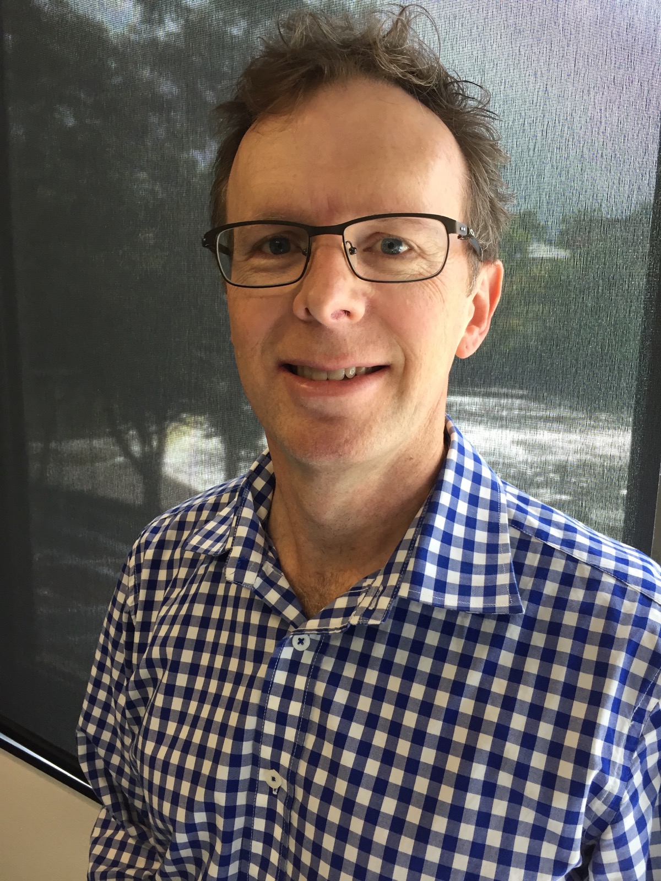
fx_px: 738
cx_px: 330
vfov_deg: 61.7
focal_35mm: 29
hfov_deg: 48.2
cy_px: 440
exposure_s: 1/33
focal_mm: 4.15
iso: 40
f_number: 2.2
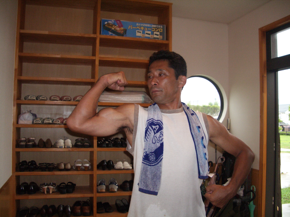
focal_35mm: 35
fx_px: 293
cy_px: 108
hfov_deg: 52.6
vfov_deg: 40.7
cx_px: 145
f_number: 2.6
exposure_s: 1/60
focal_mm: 5.8
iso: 200
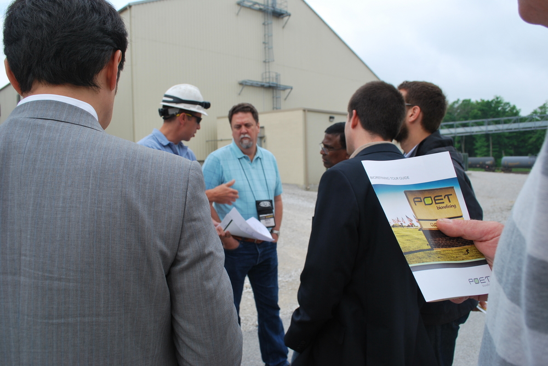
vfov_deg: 48.0
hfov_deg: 67.3
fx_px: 411
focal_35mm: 27
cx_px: 274
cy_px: 183
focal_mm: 18
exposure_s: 1/160
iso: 100
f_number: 6.3
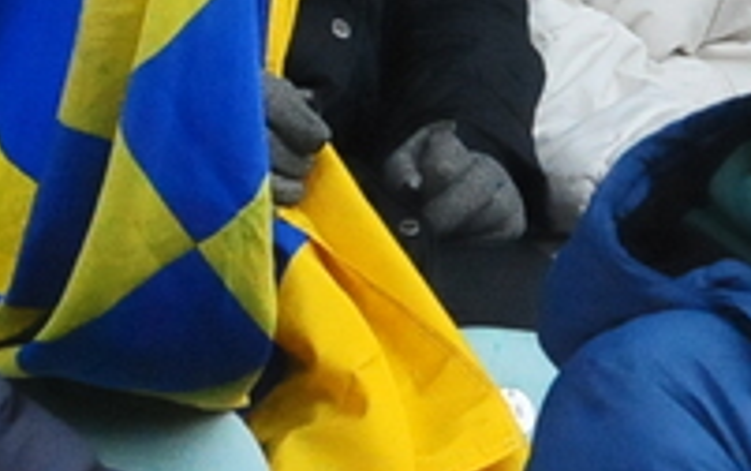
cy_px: -449
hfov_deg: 2.7
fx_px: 15691
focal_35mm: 766
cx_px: 650
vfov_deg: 1.7
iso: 3200
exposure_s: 1/200
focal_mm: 112
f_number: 7.1
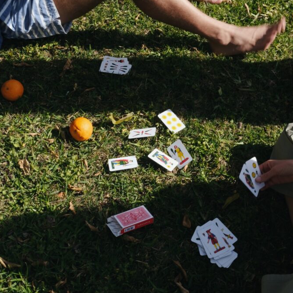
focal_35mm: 52
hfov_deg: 32.8
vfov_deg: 32.7
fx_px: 498
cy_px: 114
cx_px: 146
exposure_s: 1/30
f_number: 20
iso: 160
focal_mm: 26.5
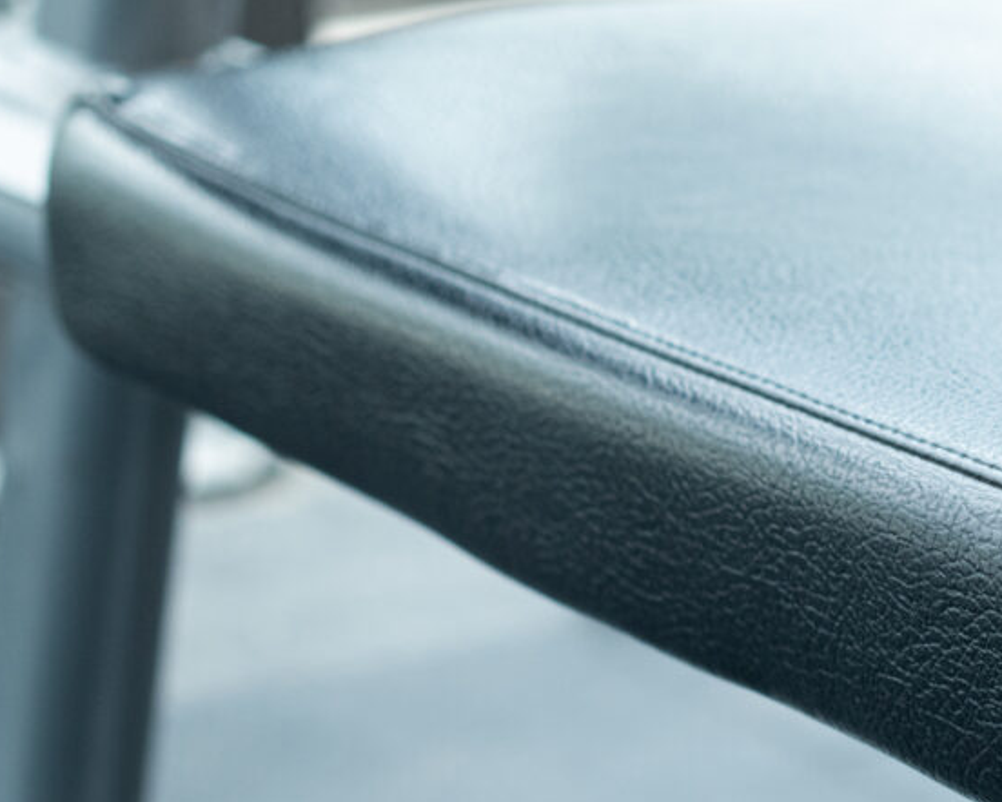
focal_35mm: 174
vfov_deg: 8.8
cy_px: -43
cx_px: 1734
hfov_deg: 10.5
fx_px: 5162
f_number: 4.5
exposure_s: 1/200
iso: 320
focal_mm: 50
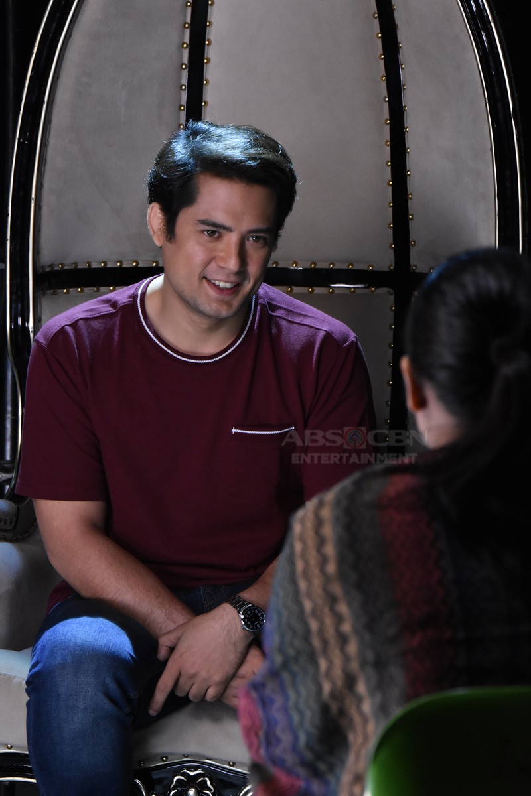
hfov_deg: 5.2
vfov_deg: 7.8
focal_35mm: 262
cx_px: 266
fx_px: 5807
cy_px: 398
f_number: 7.1
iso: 3200
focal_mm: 175
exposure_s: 1/160
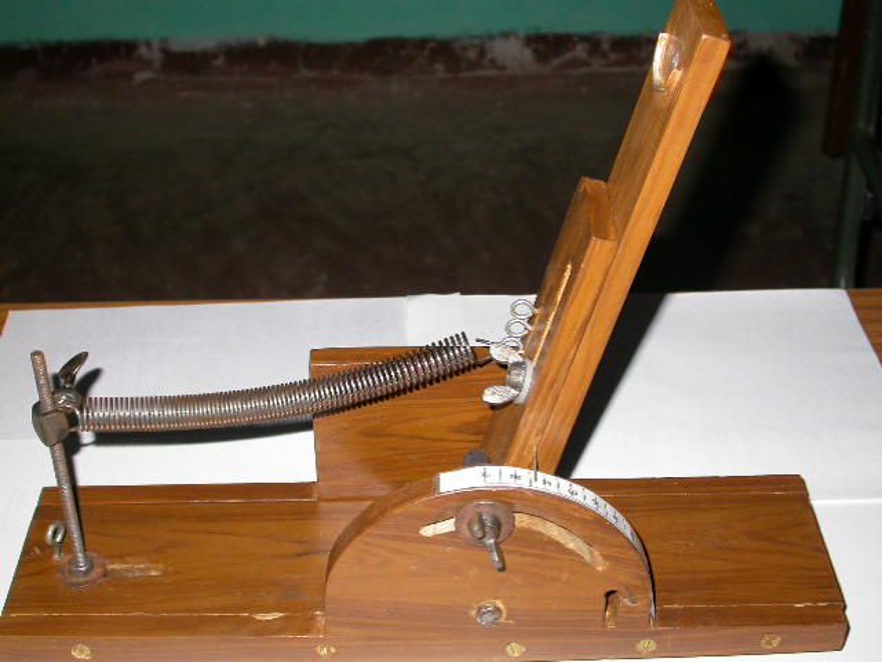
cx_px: 441
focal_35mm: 38
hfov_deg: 49.0
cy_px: 331
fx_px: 968
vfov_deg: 37.7
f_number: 2.9
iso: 100
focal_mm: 11.1
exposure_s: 1/60.3
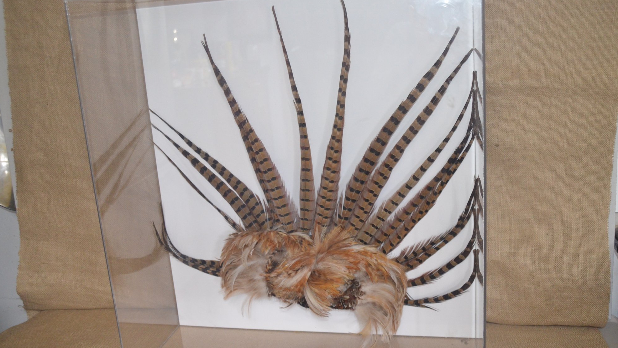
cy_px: 156
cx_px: 311
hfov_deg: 56.6
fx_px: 574
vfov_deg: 33.7
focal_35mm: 35
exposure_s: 1/60
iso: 2000
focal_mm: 22
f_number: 3.8
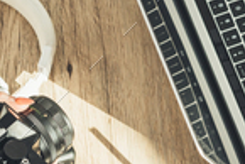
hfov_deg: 10.1
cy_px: 277
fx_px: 1383
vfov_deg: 6.7
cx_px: 206
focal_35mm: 203
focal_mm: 50
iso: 250
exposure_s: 1/200
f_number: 5.6
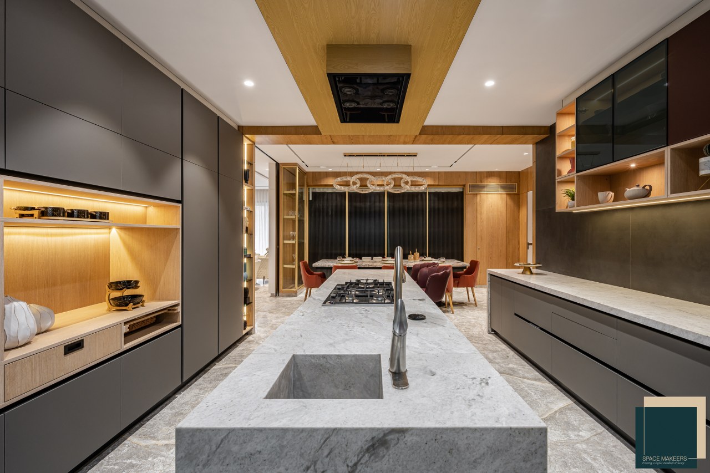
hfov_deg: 96.7
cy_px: 236
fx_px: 315
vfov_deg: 73.7
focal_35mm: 16
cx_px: 355
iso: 100
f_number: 11
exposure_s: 1.3
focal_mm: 16
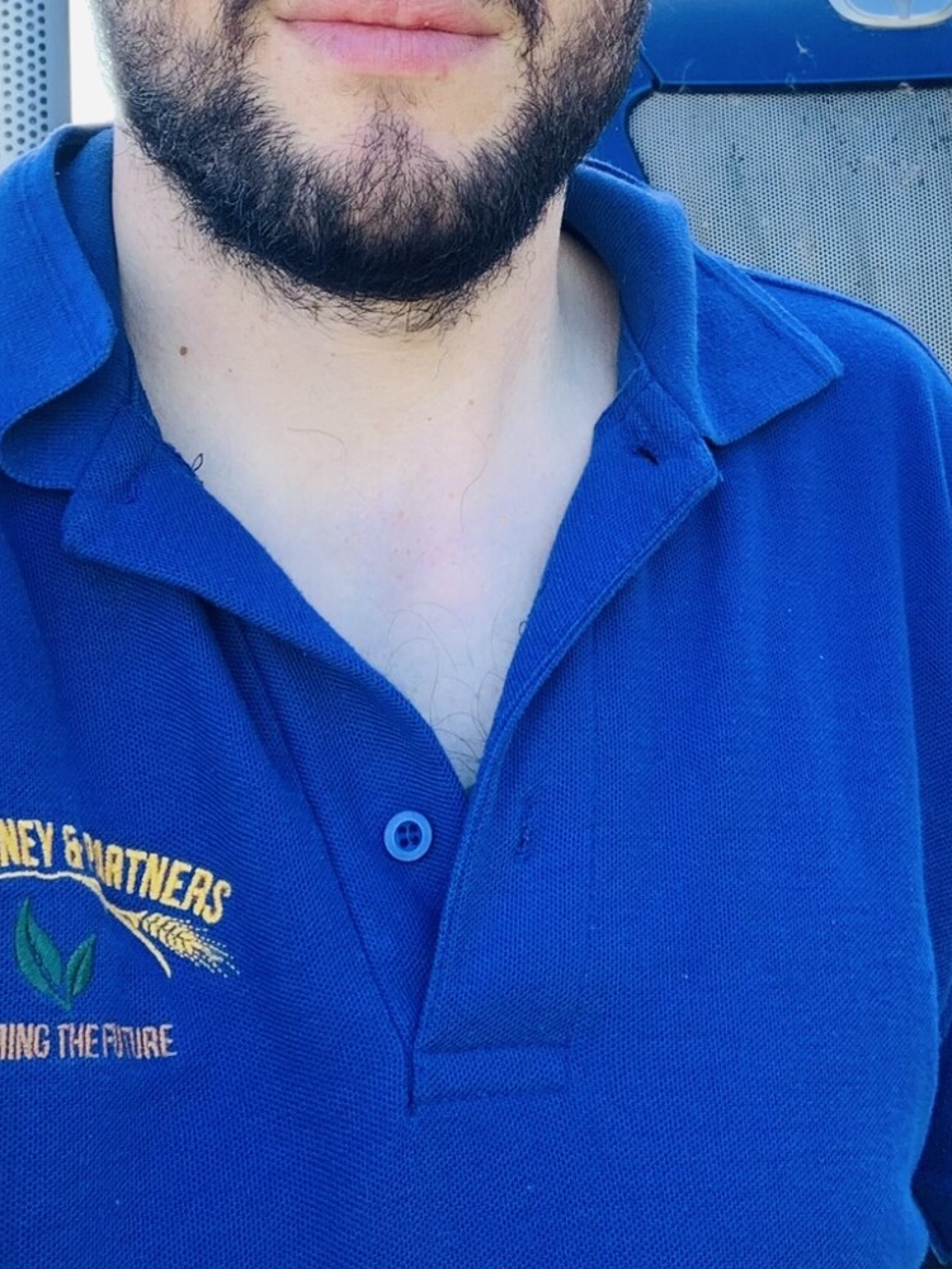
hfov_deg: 22.8
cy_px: 96
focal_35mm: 64
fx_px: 2347
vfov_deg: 28.9
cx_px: 670
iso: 16
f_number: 2.2
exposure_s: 1/121
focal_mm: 2.87
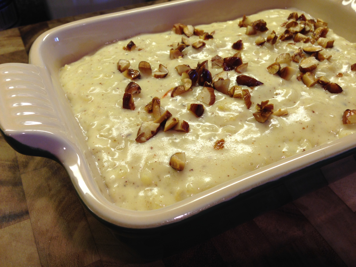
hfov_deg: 55.4
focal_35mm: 33
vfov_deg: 42.9
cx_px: 178
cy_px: 134
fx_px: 339
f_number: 2.4
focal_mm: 4.12
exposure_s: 1/24
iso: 50
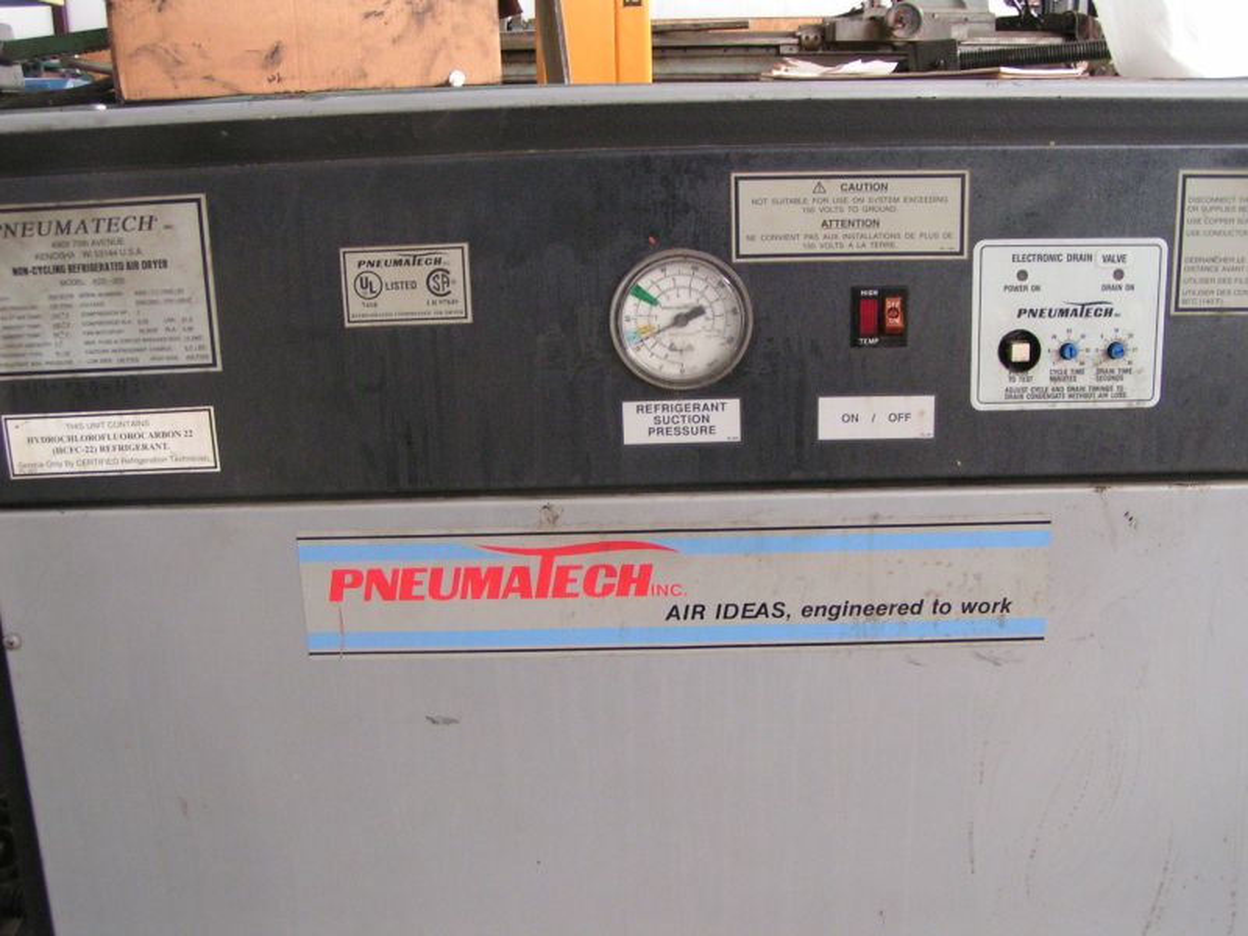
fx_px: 1370
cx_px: 624
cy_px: 468
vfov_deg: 37.7
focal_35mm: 38
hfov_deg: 49.0
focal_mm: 5.8
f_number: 3.5
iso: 200
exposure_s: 1/15
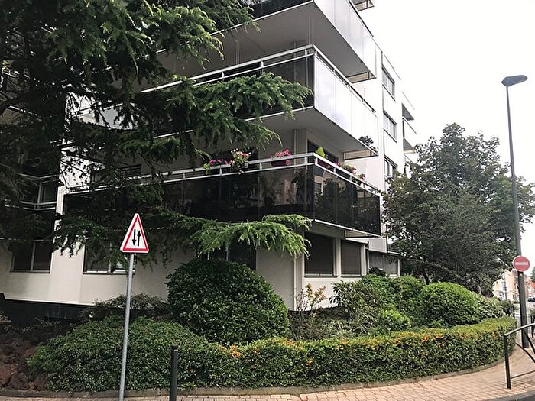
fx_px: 433
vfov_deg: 49.7
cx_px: 268
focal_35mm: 28
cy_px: 200
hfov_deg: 63.4
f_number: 1.8
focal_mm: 3.99
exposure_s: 1/406
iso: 20
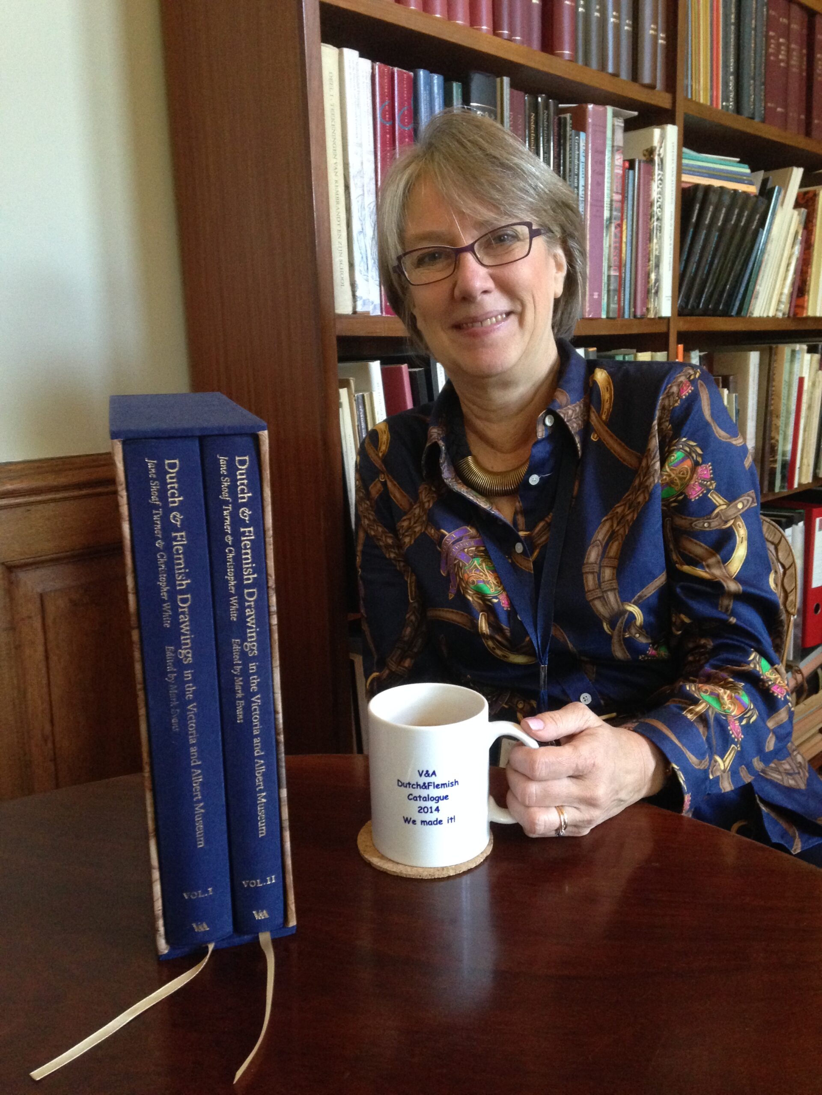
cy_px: 548
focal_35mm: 33
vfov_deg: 55.4
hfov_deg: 42.9
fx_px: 1045
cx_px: 411
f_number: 2.4
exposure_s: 1/20
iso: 400
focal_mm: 4.12
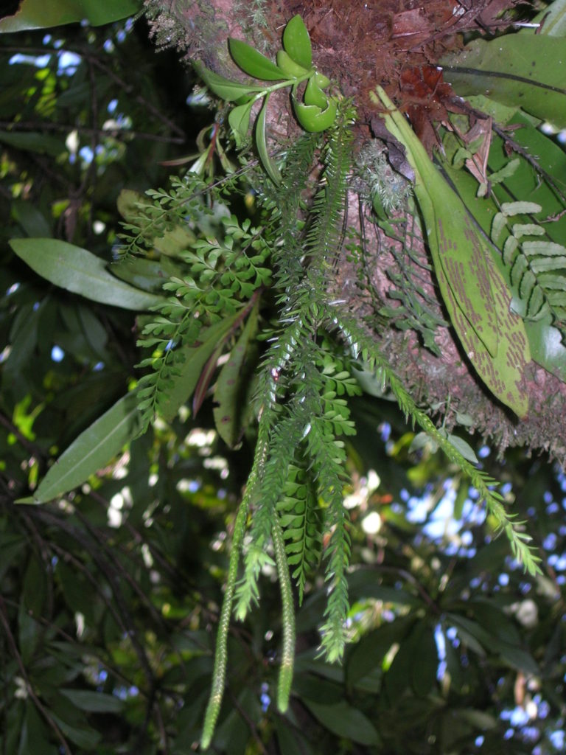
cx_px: 283
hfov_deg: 13.1
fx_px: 2464
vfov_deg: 17.4
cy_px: 378
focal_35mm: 113
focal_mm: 23.4
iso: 66
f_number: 4.9
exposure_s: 1/60.1
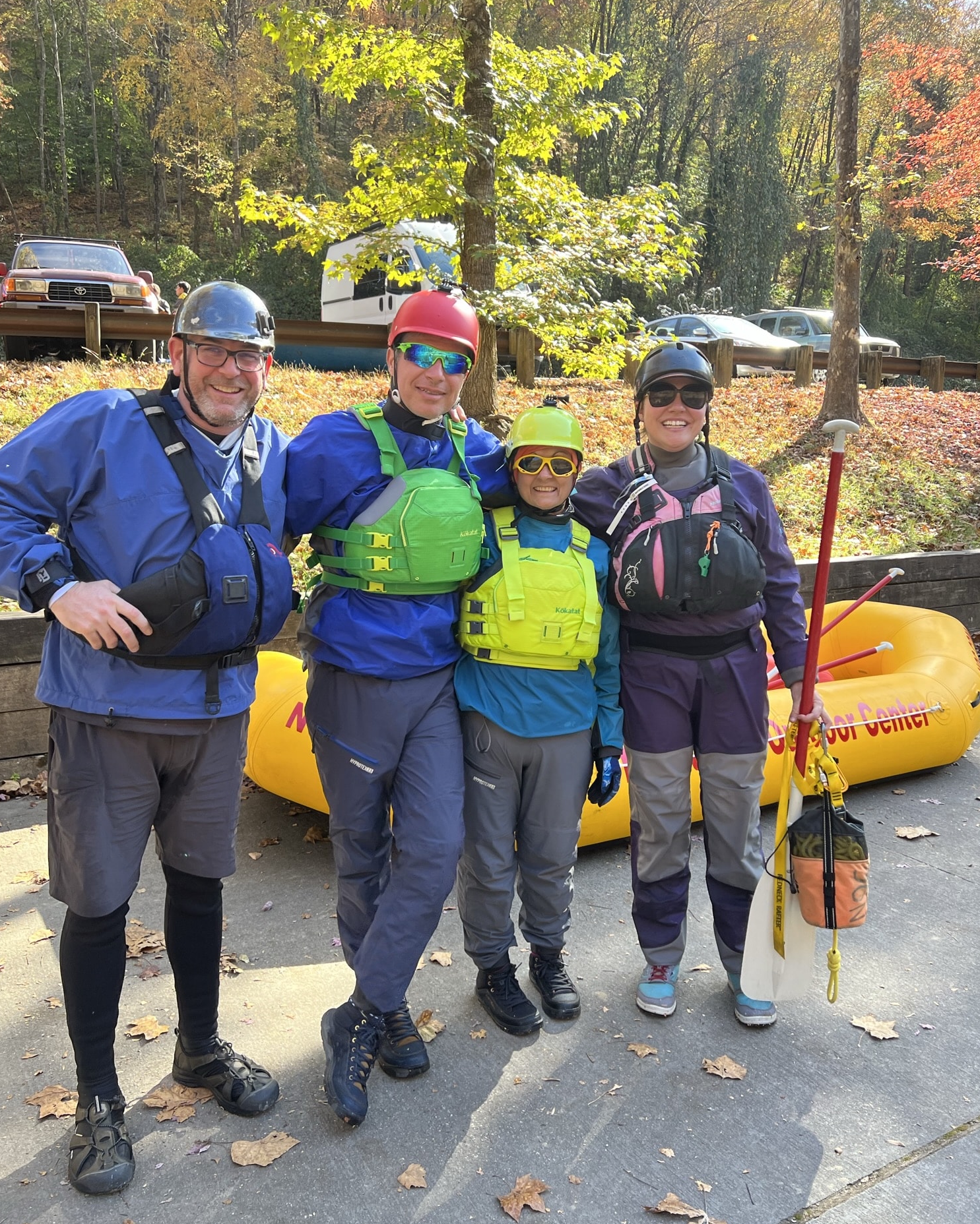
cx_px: 482
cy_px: 594
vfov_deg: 62.2
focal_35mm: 28
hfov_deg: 51.5
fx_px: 1015
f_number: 1.5
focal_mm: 5.7
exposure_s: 1/308
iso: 50
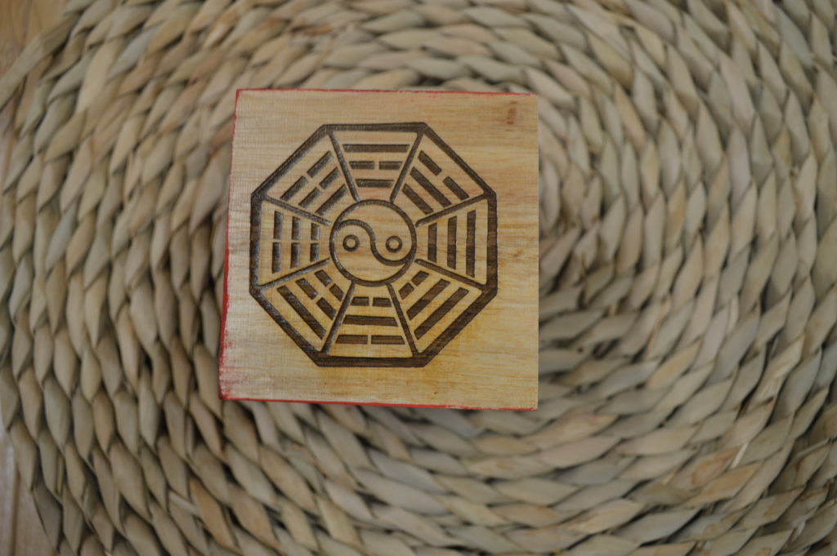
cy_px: 278
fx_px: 767
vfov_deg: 39.9
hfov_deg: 57.3
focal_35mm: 33
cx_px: 418
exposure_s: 1/15
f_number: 3.8
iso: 640
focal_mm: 22
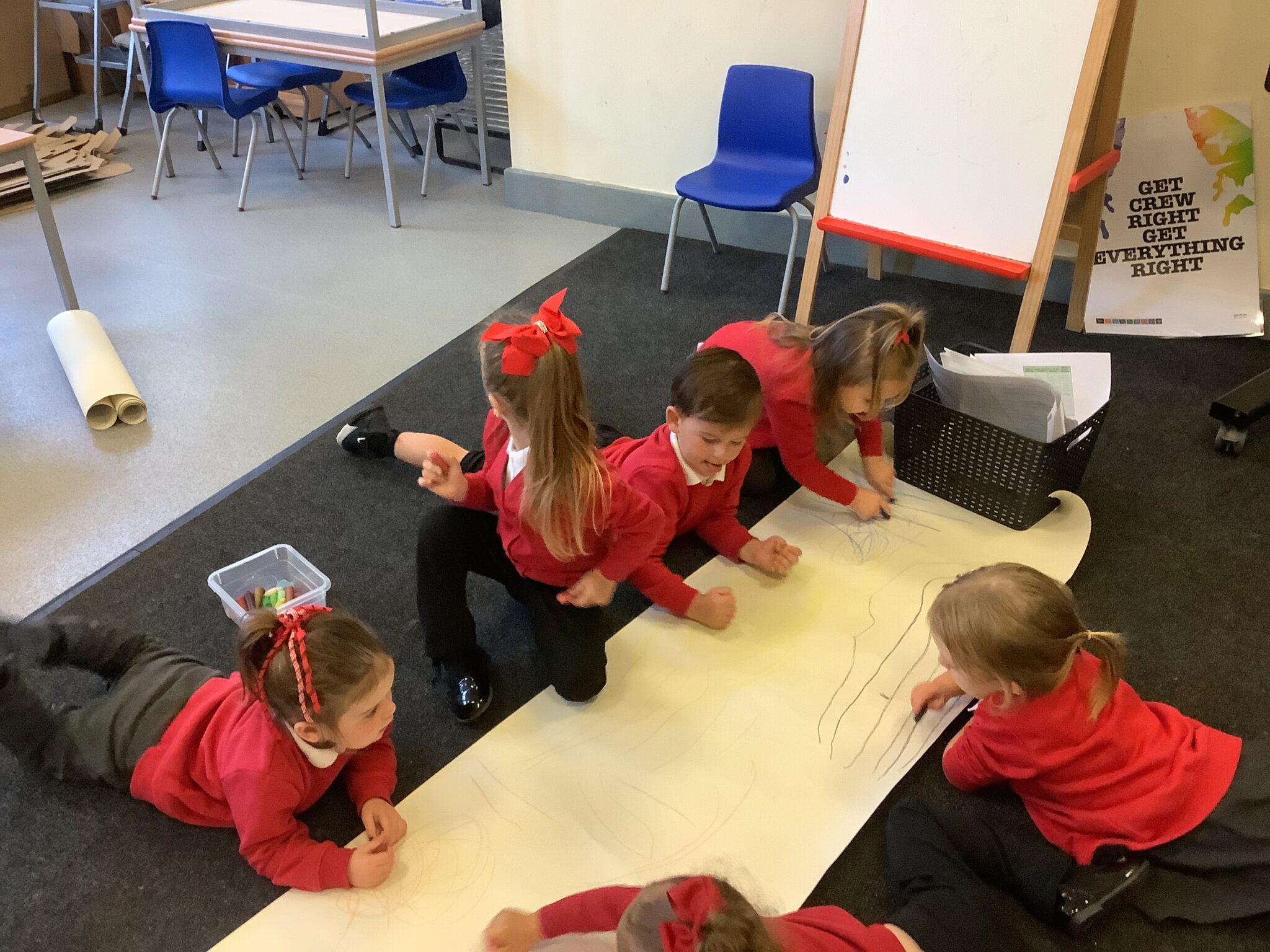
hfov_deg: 58.4
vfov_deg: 45.4
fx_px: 1137
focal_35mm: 31
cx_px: 635
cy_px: 476
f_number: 2.4
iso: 320
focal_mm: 3.3
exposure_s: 1/50
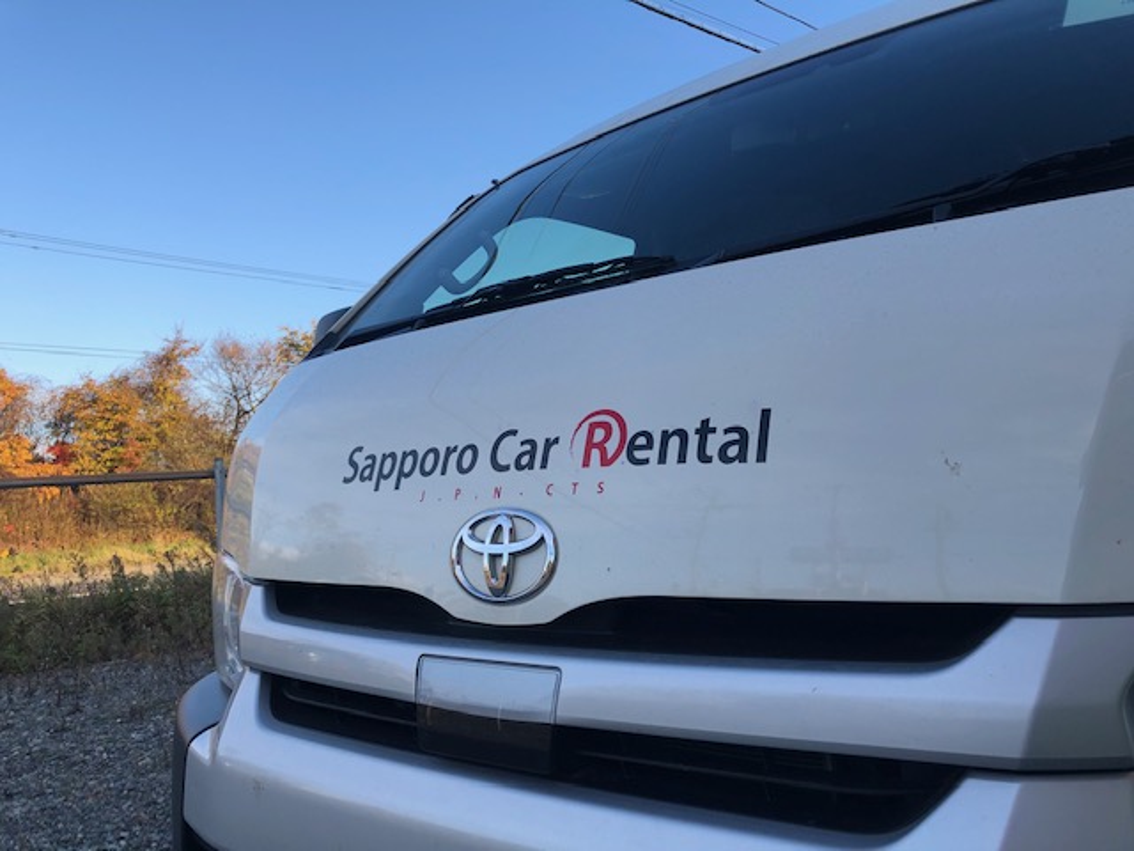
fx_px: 917
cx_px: 567
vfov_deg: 49.7
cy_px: 426
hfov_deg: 63.4
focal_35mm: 28
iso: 20
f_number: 1.8
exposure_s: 1/600
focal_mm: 4
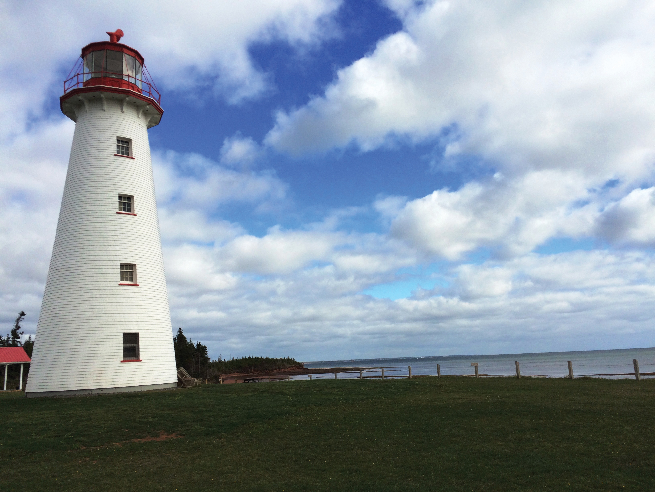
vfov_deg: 48.2
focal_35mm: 29
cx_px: 328
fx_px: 549
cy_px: 246
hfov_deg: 61.7
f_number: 2.2
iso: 32
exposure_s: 1/3165
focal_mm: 4.15
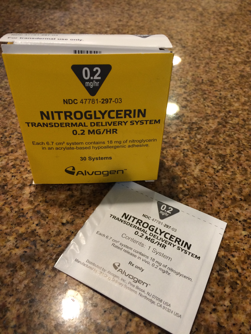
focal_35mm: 29
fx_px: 280
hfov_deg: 48.2
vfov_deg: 61.7
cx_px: 126
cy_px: 167
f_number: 2.2
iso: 125
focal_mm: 4.15
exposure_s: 1/30
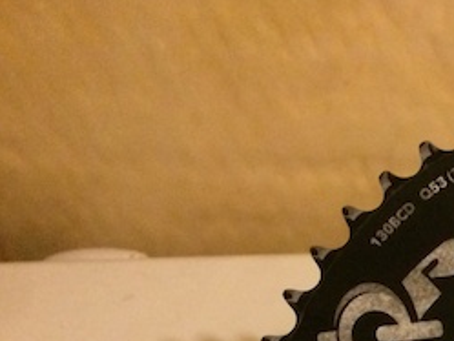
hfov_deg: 18.2
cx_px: 726
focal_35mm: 93
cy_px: 474
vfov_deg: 15.0
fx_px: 1220
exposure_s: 1/15
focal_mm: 4.15
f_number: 2.2
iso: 400
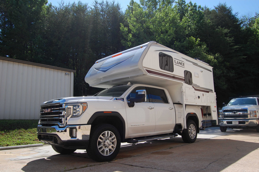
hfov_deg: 67.4
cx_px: 130
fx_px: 194
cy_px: 86
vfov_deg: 47.8
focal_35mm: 27
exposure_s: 1/320
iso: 200
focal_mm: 18
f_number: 9
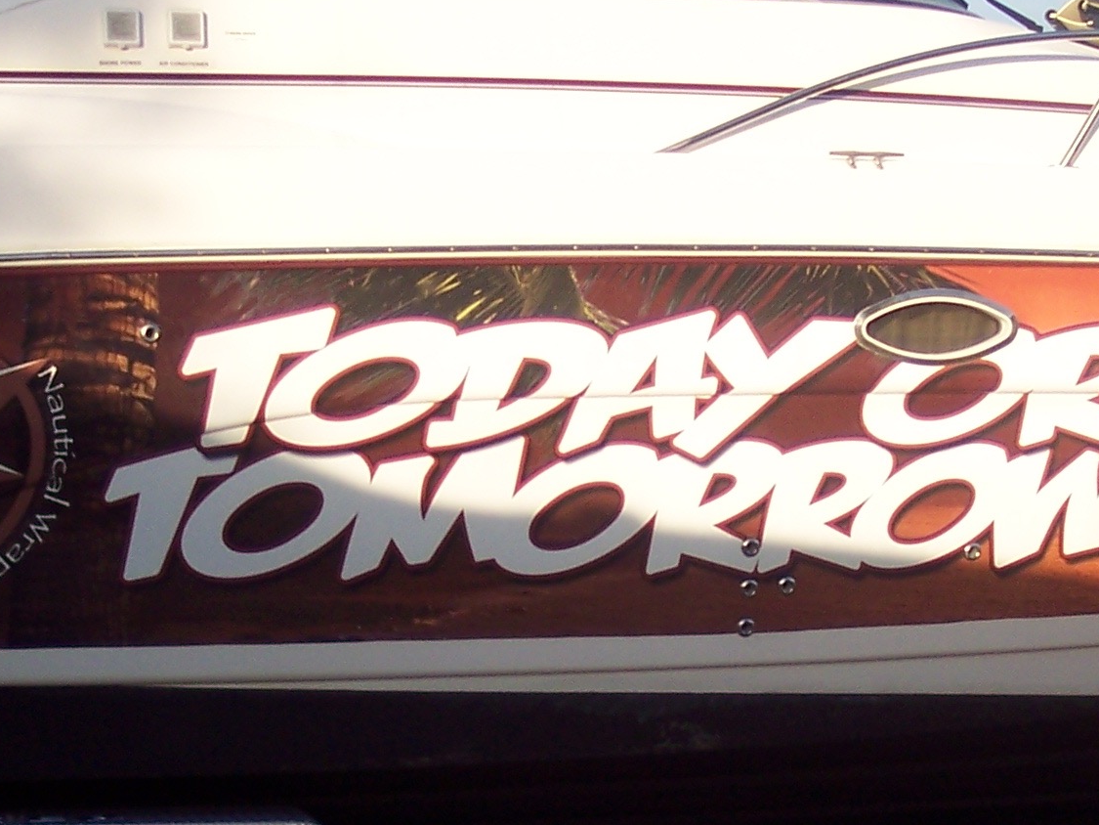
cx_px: 570
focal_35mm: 99
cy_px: 543
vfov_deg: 14.9
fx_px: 3143
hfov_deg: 19.8
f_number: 4
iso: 100
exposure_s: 1/500
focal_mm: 8
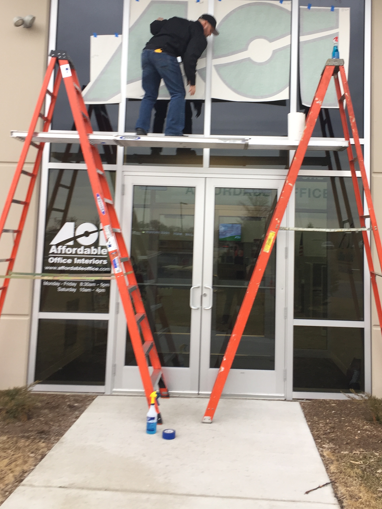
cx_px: 233
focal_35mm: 37
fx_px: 544
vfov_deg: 49.6
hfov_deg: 38.5
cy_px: 188
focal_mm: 4.15
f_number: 2.2
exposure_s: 1/60
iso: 32
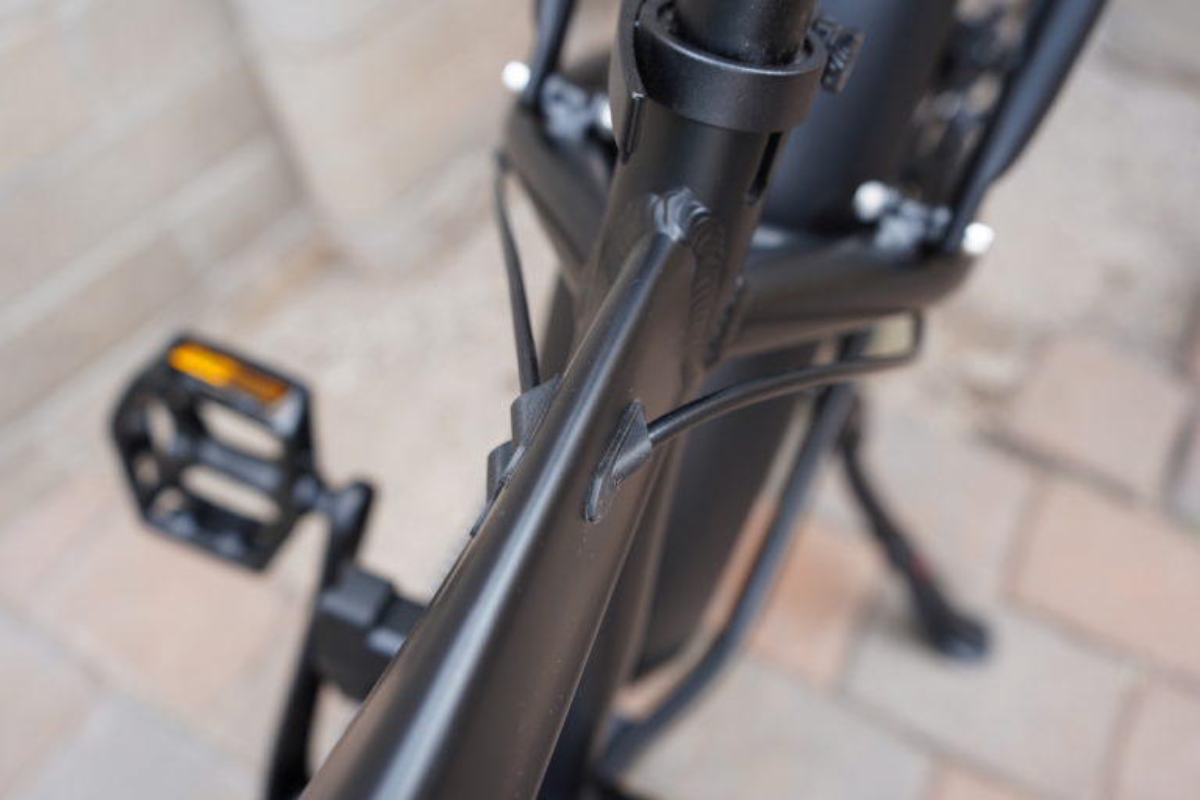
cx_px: 600
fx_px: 967
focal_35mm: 29
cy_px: 400
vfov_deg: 45.0
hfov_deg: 63.7
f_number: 4
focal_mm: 29
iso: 100
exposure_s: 1/60
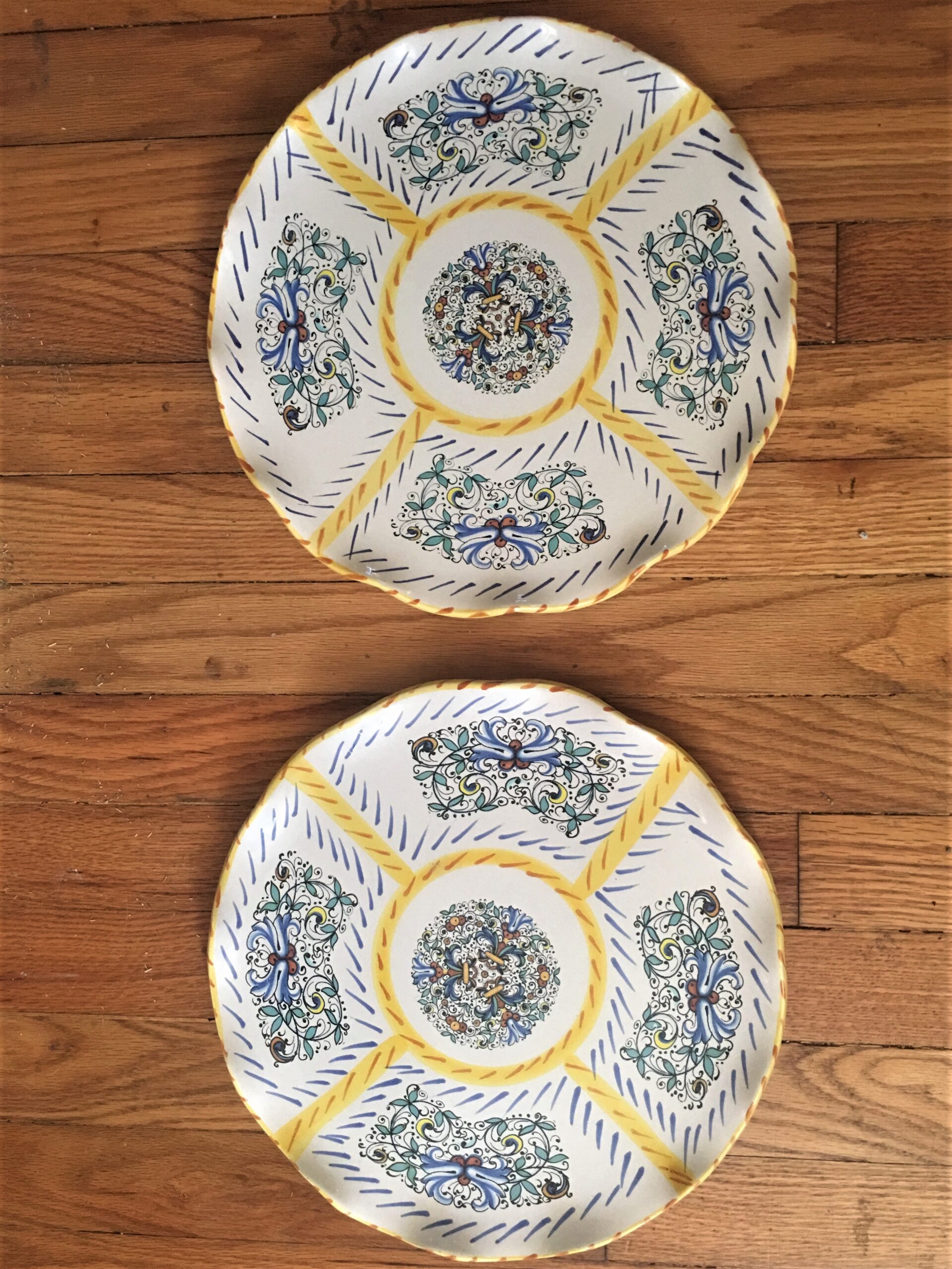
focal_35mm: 29
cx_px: 476
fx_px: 1063
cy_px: 634
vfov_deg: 61.7
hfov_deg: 48.2
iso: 80
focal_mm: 4.15
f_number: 2.2
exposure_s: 1/10
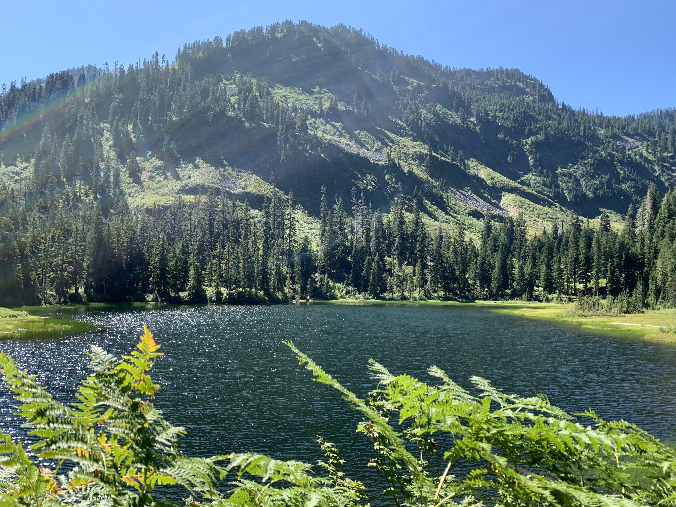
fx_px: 508
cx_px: 338
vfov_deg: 53.1
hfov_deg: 67.3
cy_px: 254
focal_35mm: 26
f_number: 1.8
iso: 25
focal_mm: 4.25
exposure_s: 1/363
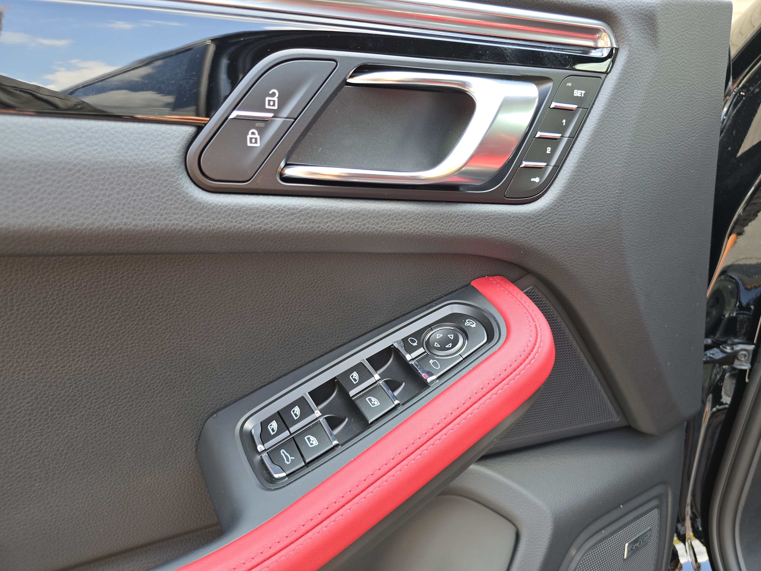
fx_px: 506
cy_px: 286
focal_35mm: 23
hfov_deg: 73.9
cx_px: 380
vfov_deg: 58.9
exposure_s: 1/180
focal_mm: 6.3
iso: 64
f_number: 1.7
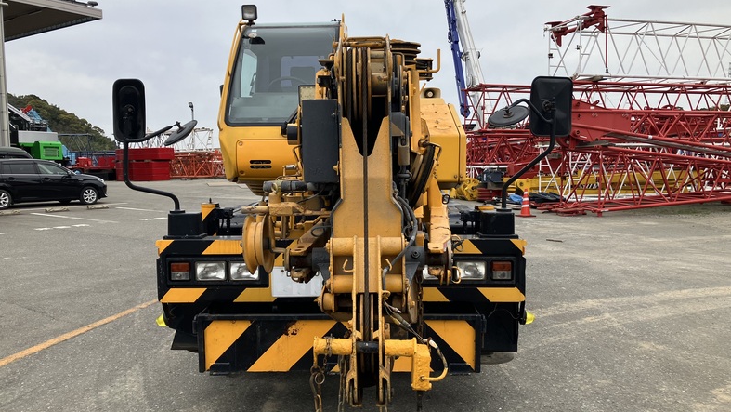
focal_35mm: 31
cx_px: 370
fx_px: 601
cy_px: 216
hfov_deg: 62.6
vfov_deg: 37.8
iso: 32
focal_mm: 3.99
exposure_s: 1/1185
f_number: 1.8
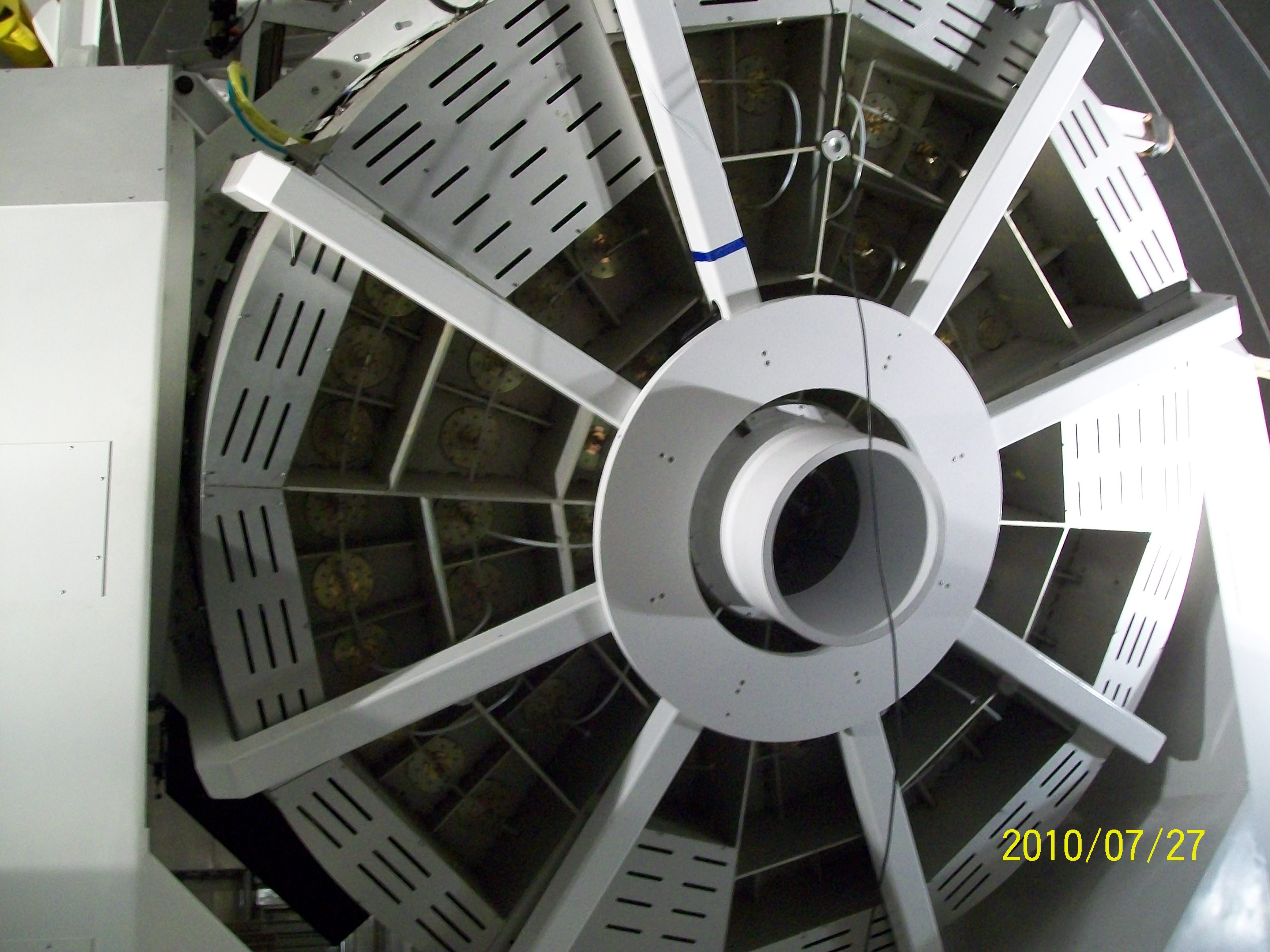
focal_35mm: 36
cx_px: 635
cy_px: 476
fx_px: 1321
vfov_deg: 39.7
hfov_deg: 51.4
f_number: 2.7
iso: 174
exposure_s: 1/8
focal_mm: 6
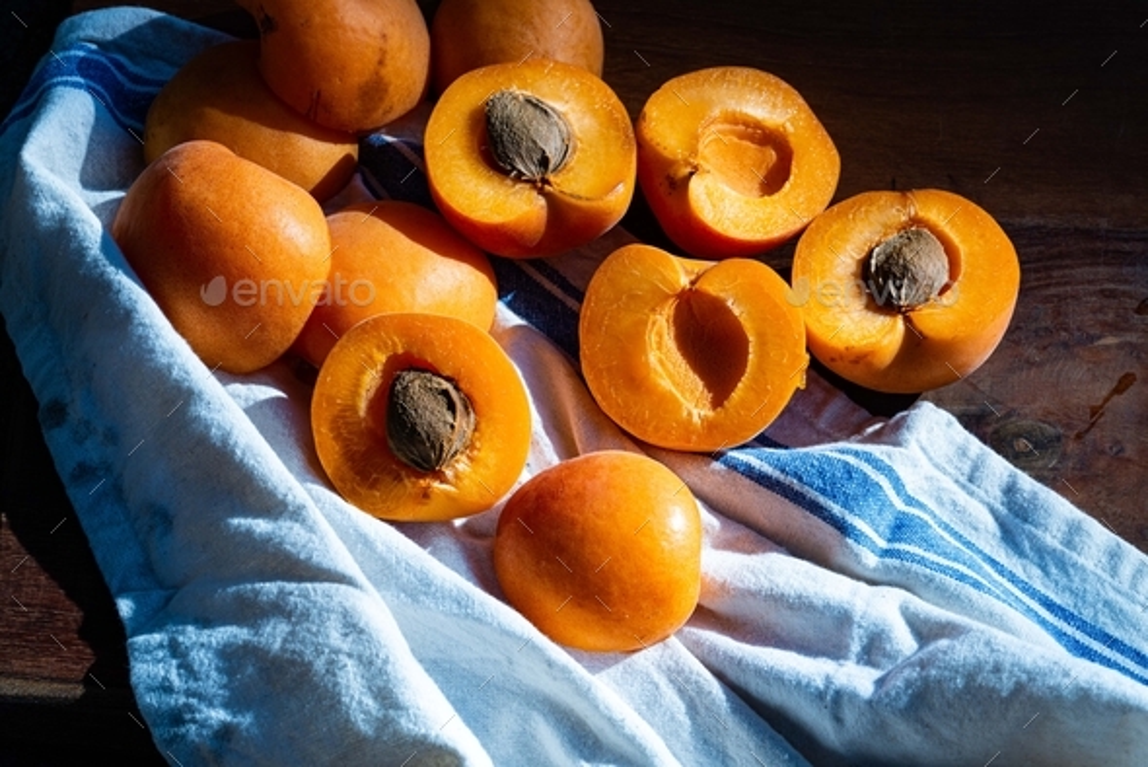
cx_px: 574
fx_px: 3350
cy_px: 384
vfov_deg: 13.1
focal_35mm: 105
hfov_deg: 19.4
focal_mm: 105
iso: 200
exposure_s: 1/125
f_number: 14
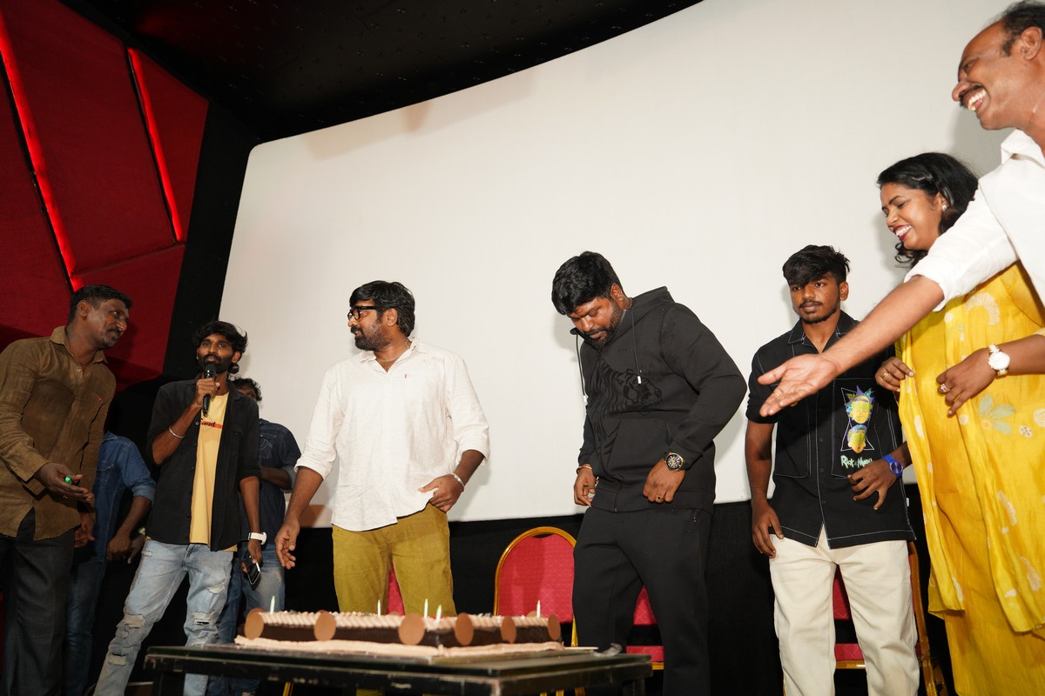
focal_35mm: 24
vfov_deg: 53.1
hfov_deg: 73.7
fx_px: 697
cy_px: 348
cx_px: 522
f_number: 2.8
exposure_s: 1/160
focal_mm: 24
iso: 1600
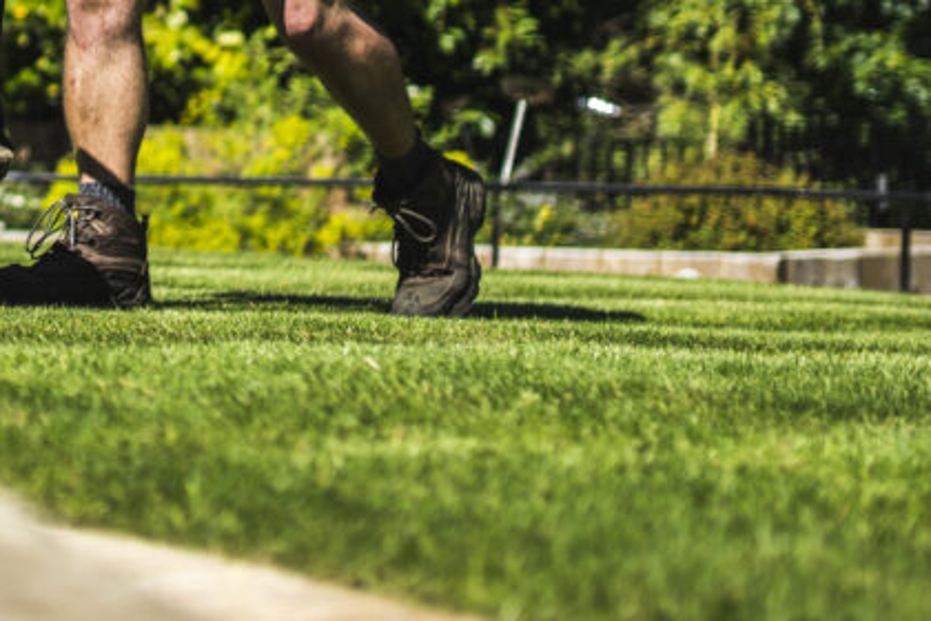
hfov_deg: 15.0
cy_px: 18
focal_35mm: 128
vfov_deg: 10.6
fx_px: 3310
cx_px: -415
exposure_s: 1/2500
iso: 100
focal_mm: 35
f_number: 1.4
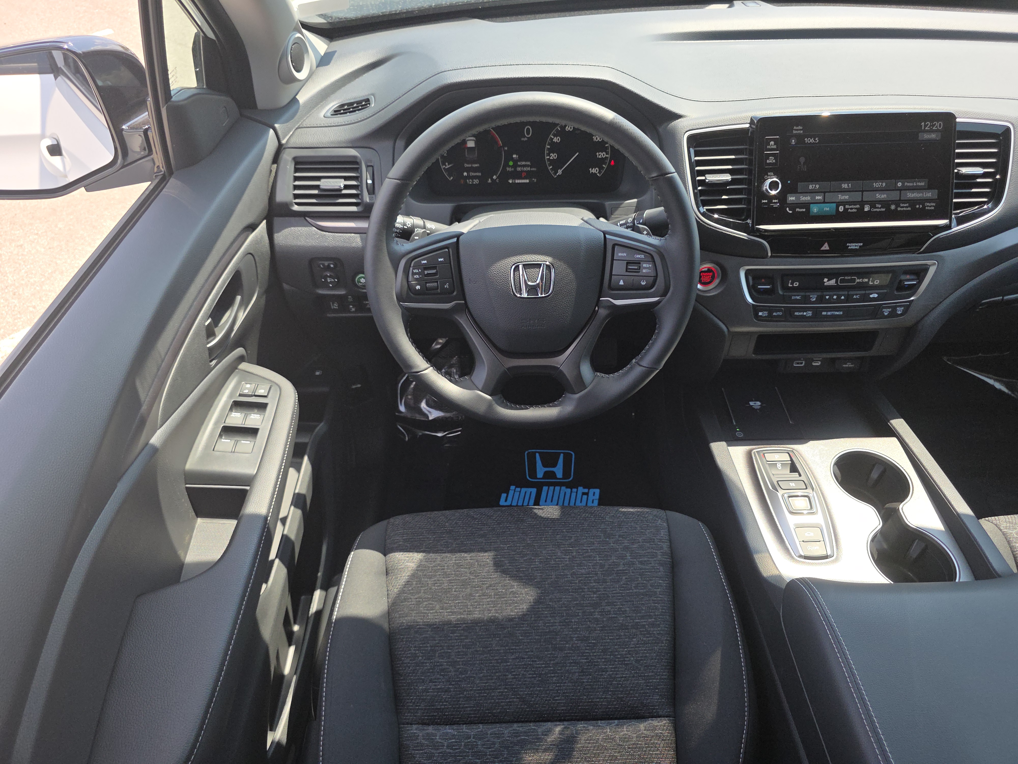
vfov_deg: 58.9
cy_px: 382
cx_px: 509
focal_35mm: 23
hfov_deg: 73.9
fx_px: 676
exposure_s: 1/1297
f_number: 1.7
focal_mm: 6.3
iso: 80
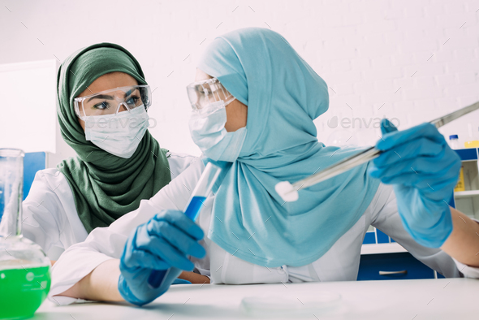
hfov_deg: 54.4
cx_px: 240
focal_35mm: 35
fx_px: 466
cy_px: 160
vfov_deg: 37.9
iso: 160
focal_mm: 35
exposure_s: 1/200
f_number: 5
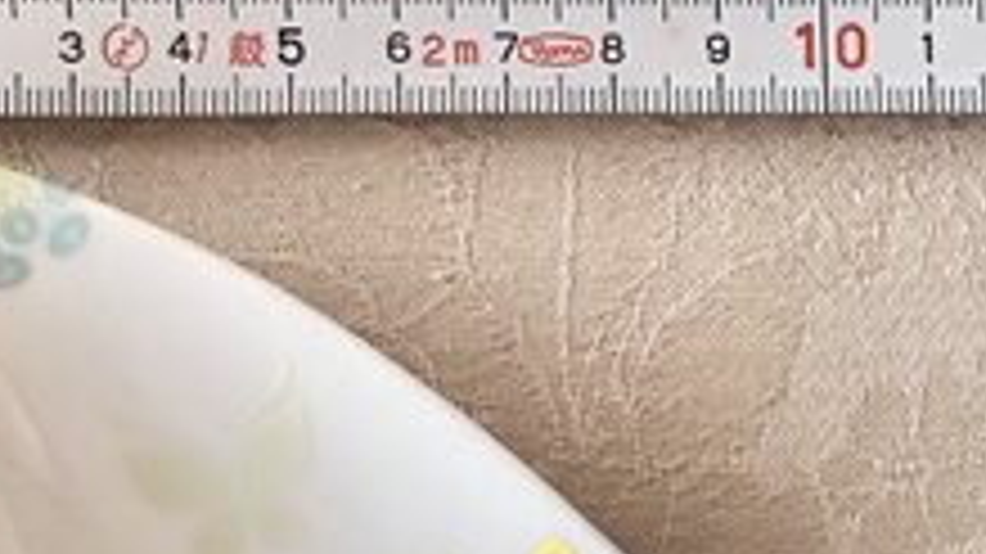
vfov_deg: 12.4
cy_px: 1000
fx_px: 2326
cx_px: 878
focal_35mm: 89
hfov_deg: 23.3
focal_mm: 3.99
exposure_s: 1/120
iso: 40
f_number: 1.8
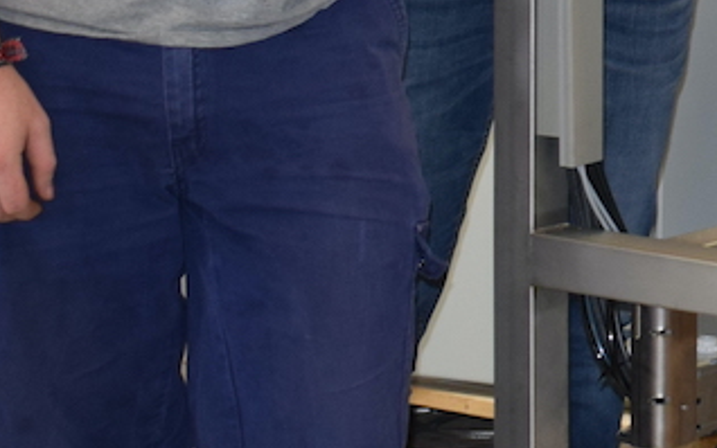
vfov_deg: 5.8
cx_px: 1378
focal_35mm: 223
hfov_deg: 8.9
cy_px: -419
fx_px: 4367
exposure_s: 1/60
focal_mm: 31
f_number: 4.2
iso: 450
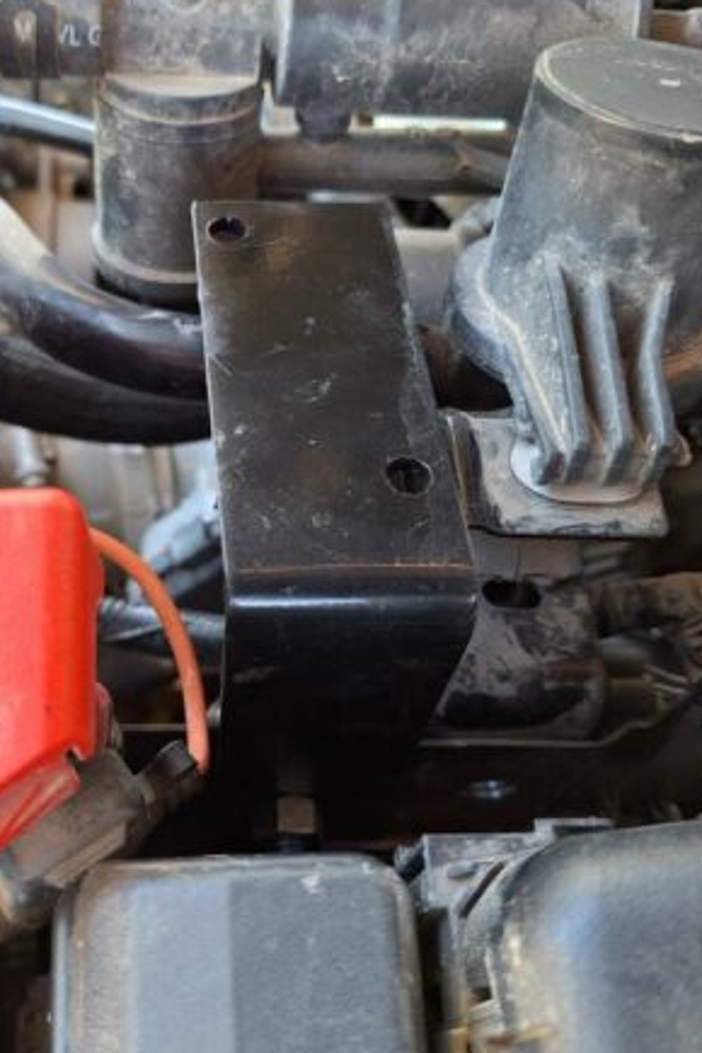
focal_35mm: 33
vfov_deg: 57.2
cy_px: 511
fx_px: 965
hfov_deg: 39.6
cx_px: 244
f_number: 1.8
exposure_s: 1/40
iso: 100
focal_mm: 5.54
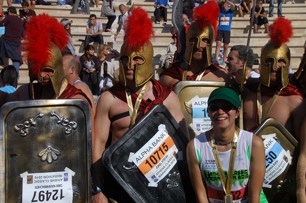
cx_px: 153
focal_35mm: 52
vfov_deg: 25.7
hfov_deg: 37.9
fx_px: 446
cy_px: 102
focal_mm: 35
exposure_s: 1/400
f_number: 11
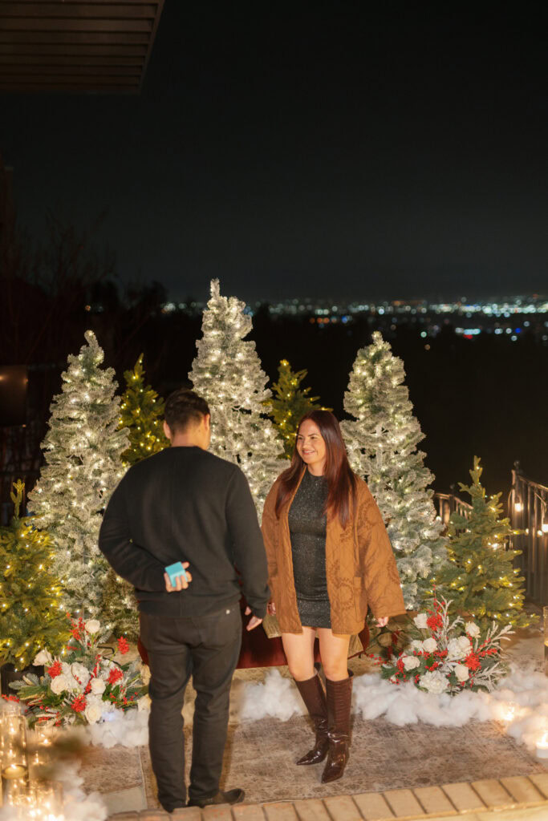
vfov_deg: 39.6
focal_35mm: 50
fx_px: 1141
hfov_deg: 27.0
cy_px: 410
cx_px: 274
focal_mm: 50
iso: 1600
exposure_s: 1/160
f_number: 1.8
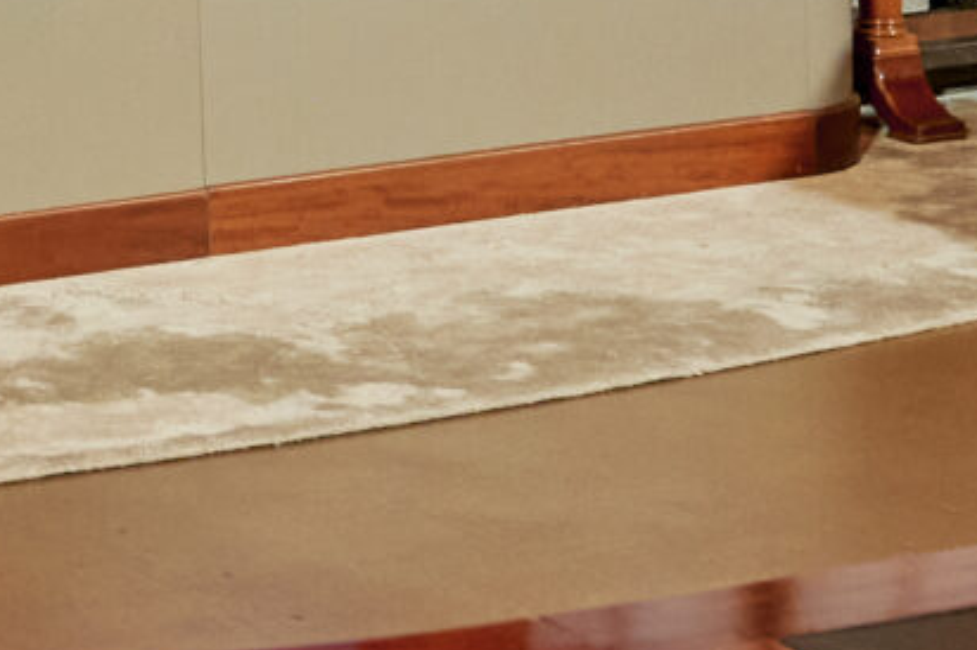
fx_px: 4040
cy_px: -65
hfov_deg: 13.0
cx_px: -543
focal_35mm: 149
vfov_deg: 9.1
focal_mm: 24
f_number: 4
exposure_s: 1/80
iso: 1250
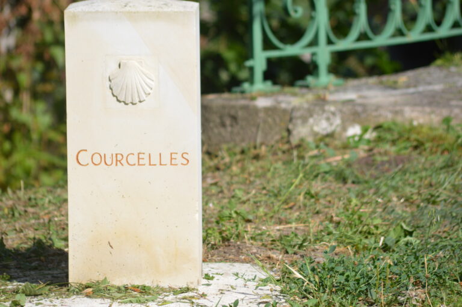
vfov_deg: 4.7
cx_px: 231
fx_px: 3751
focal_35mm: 292
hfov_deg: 7.0
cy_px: 154
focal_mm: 195
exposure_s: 1/2000
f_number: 5.6
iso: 320
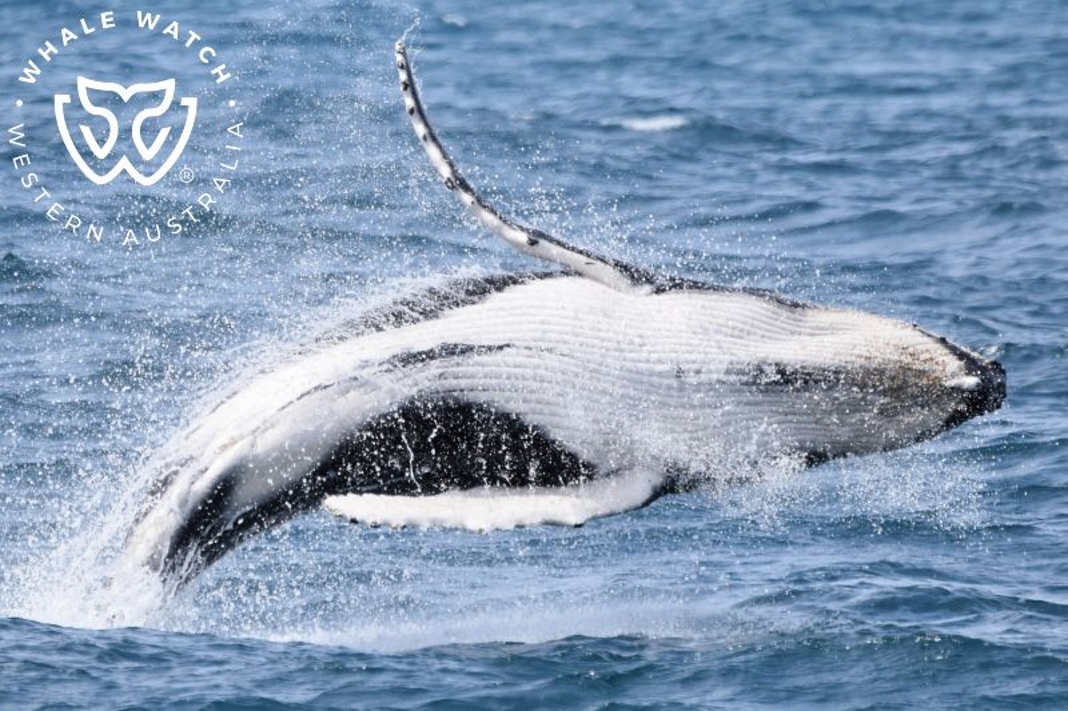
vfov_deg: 1.7
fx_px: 24468
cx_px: 534
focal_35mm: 825
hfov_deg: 2.5
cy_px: 356
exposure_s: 1/2000
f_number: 7.1
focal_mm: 550
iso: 400
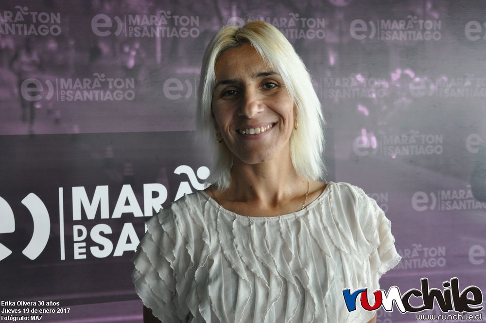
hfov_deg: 49.6
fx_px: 526
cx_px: 243
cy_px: 162
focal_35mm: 39
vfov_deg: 34.1
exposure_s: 1/60
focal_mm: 26
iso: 800
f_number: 8
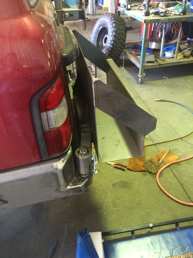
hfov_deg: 48.2
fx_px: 216
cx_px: 96
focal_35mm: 29
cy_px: 129
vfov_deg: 61.7
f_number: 2.2
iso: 320
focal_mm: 4.15
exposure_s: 1/33
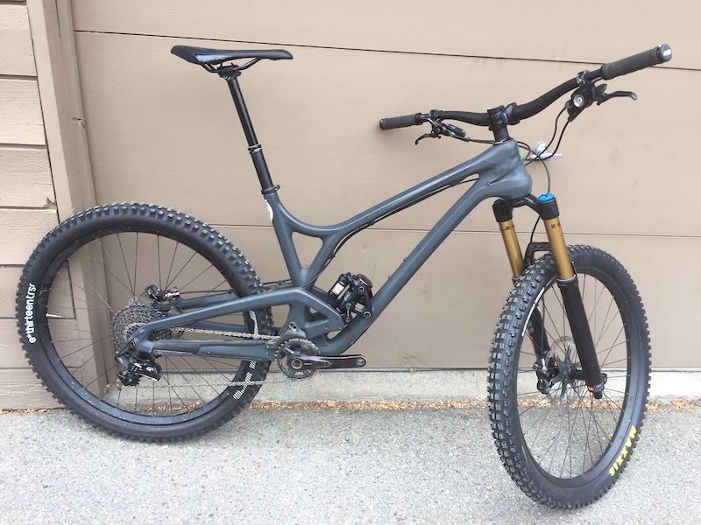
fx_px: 587
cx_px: 350
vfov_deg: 48.2
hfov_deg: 61.7
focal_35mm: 29
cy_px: 262
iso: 32
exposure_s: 1/60
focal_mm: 4.15
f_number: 2.2
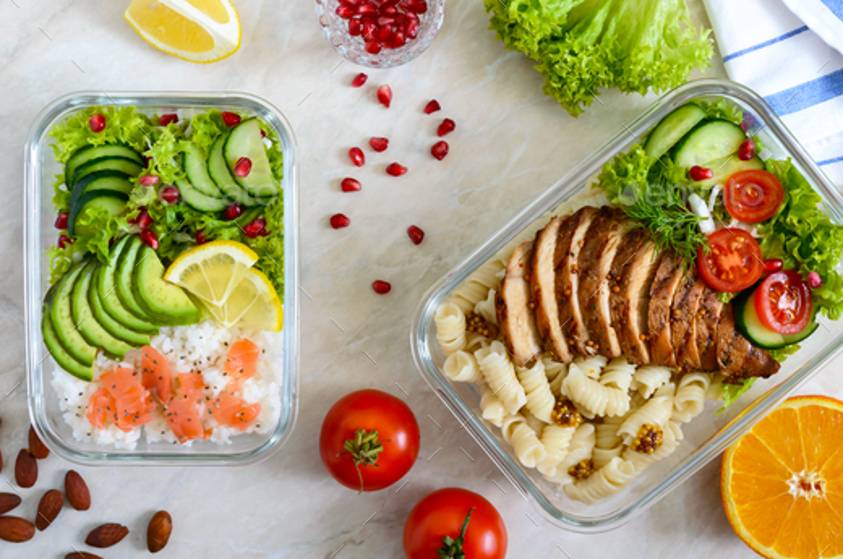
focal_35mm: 60
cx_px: 443
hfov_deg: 33.7
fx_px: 1393
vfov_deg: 22.7
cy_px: 269
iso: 200
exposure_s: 1/160
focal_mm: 35
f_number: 10
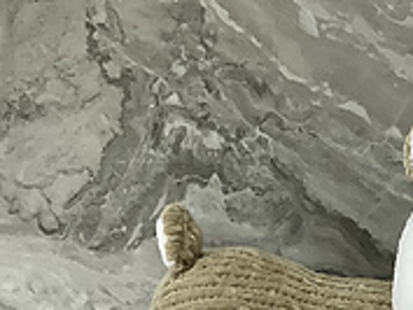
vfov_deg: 12.6
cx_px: 439
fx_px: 1337
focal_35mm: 112
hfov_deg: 17.1
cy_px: 457
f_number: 2.4
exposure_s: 1/60
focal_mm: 3.3
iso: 100
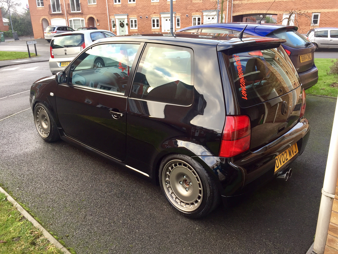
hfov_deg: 61.7
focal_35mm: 29
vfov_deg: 48.2
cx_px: 169
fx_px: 283
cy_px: 127
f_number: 2.2
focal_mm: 4.15
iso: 40
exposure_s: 1/100
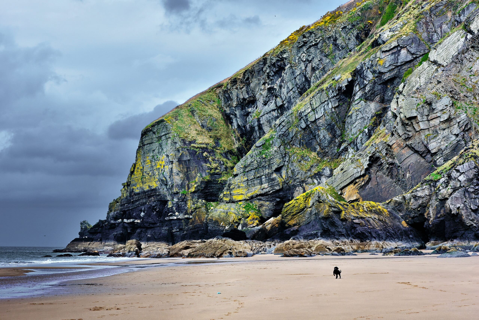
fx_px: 1398
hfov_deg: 19.4
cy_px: 160
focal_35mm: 105
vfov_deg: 13.1
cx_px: 240
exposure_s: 1/320
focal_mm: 105
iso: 400
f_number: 13
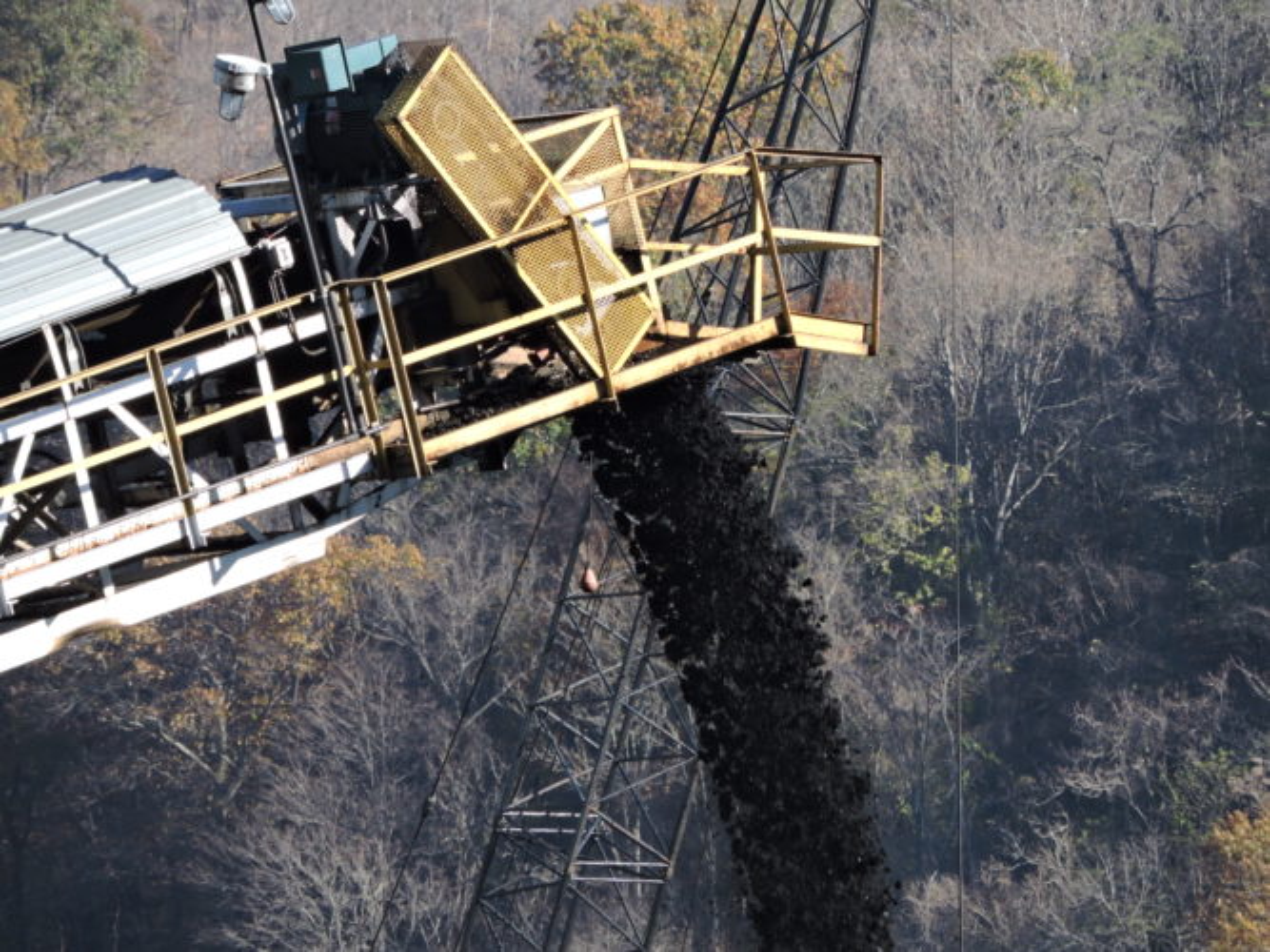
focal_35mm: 700
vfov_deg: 2.1
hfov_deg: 2.8
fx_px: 25677
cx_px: 635
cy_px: 476
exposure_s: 1/500
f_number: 5
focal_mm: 124.9
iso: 200
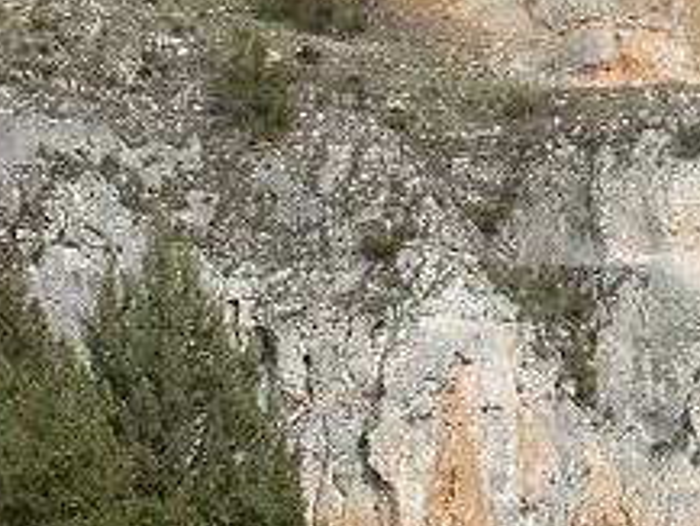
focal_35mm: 161
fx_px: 3258
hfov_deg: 12.1
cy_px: -361
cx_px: 735
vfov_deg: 8.9
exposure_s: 1/400
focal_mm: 5.8
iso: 80
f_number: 4.3
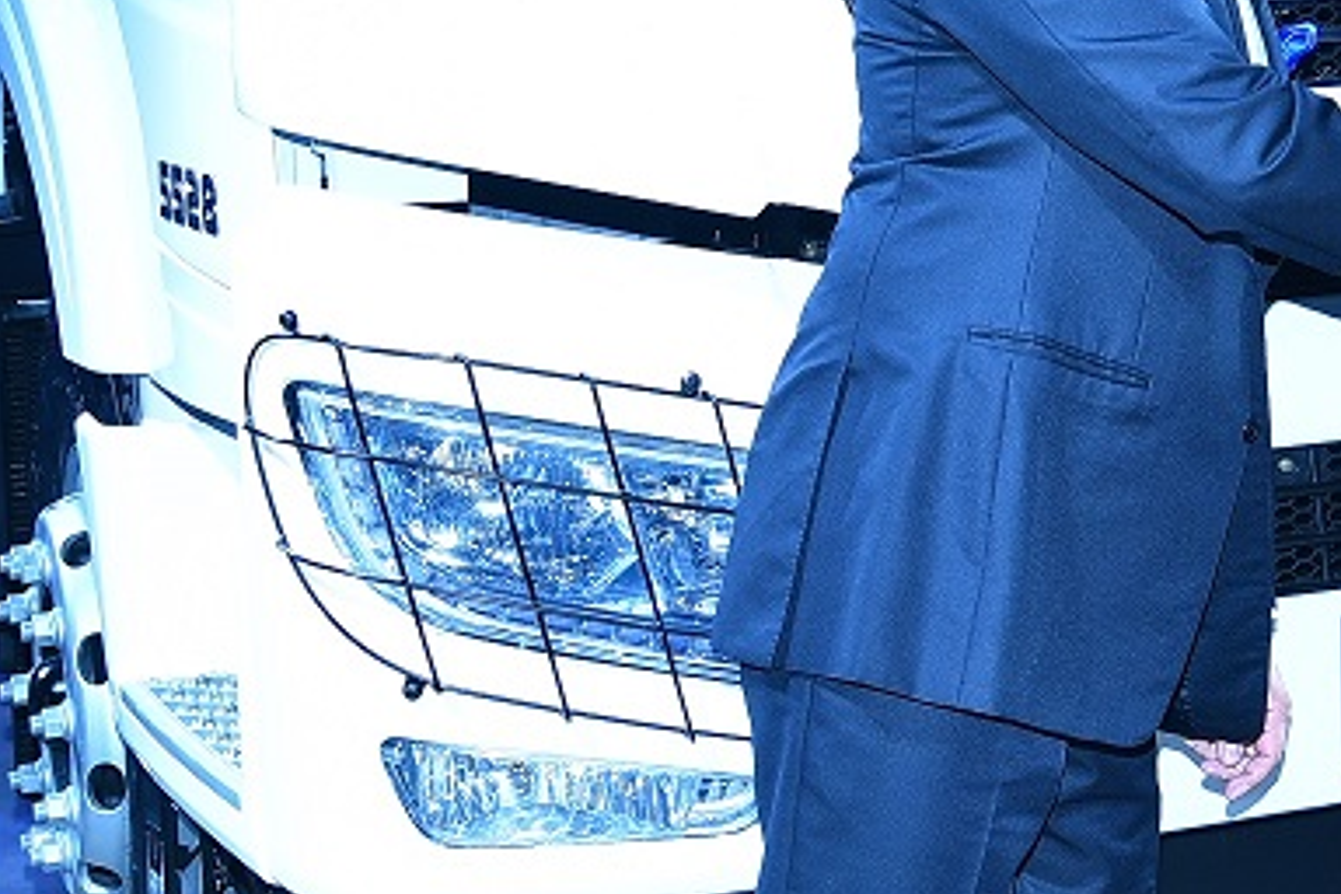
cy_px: -31
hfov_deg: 20.9
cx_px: 1379
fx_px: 3501
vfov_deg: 14.3
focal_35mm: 94
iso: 250
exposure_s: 1/200
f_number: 4
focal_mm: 24
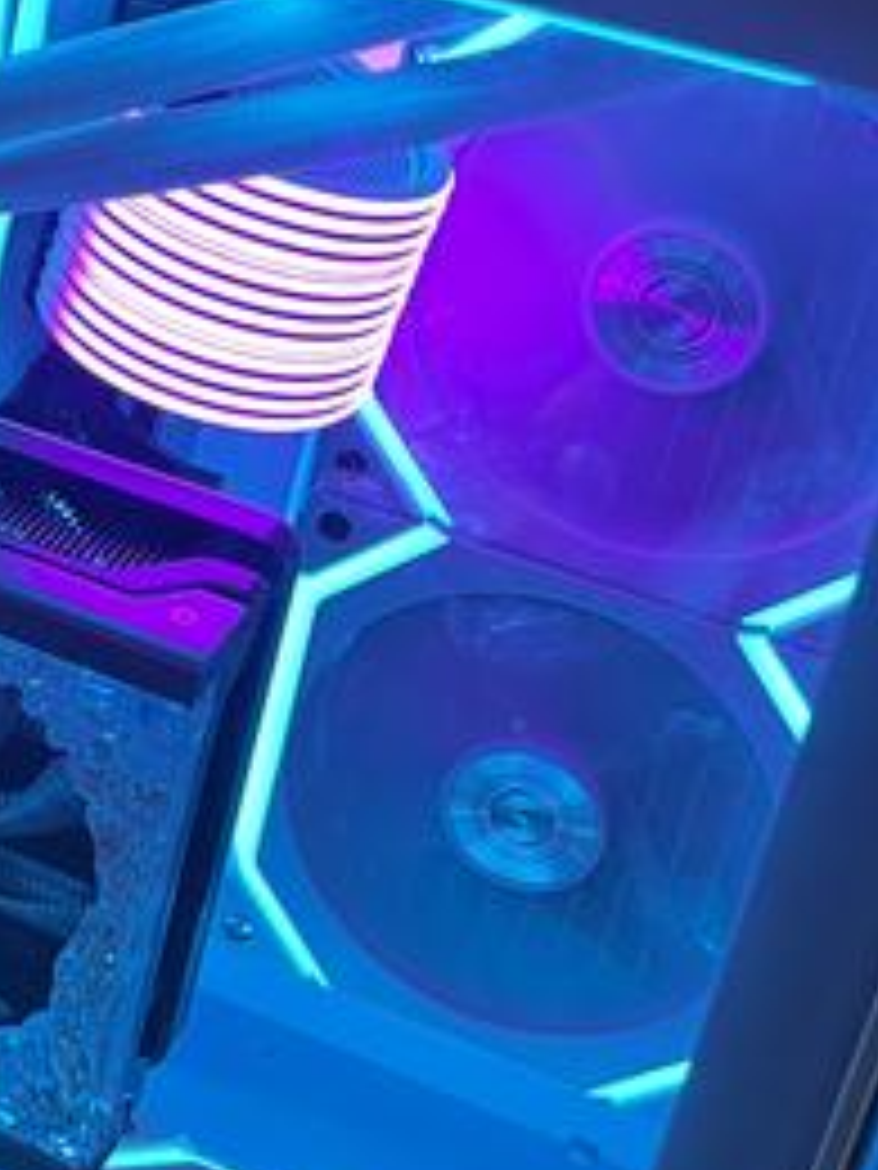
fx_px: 2705
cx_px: -284
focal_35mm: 80
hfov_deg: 17.3
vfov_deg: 24.3
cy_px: 374
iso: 64
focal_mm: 5.7
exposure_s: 1/50
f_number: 1.5
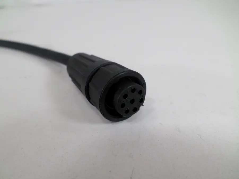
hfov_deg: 69.4
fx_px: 173
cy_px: 90
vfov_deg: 54.9
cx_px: 120
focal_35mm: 25
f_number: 2.5
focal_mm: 4.5
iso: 80
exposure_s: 1/125
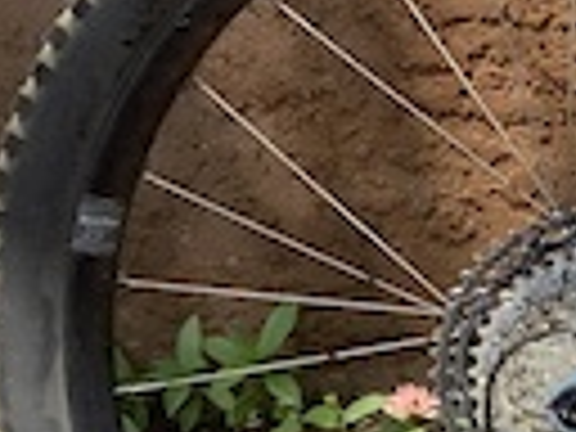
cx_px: 1674
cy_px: 256
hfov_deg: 8.7
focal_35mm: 193
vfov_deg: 7.7
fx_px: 3211
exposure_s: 1/263
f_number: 2.4
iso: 25
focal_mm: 3.3
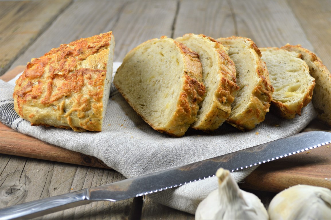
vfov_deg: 26.4
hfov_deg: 38.9
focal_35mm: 51
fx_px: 469
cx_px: 166
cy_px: 110
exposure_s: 1/20
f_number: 5.6
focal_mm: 34
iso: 100
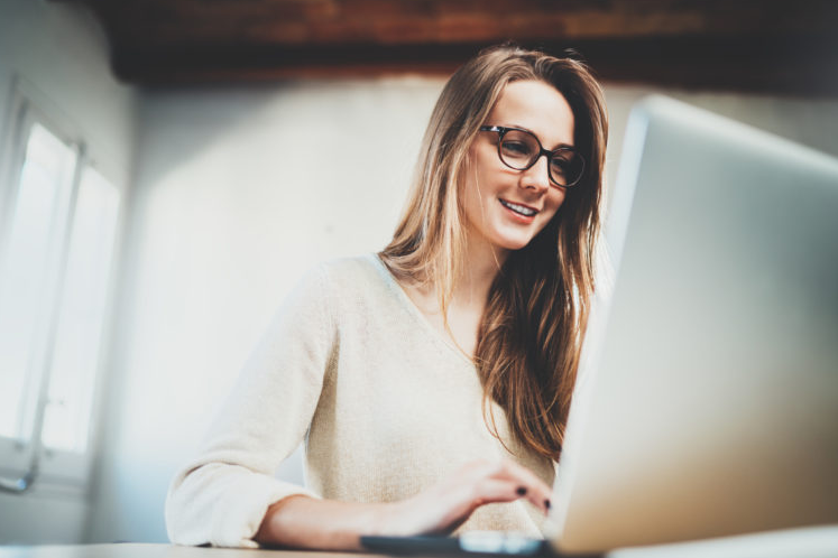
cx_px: 409
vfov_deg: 36.9
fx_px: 838
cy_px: 279
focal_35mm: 36
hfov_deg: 53.1
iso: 100
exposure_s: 1/160
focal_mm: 35
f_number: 1.4
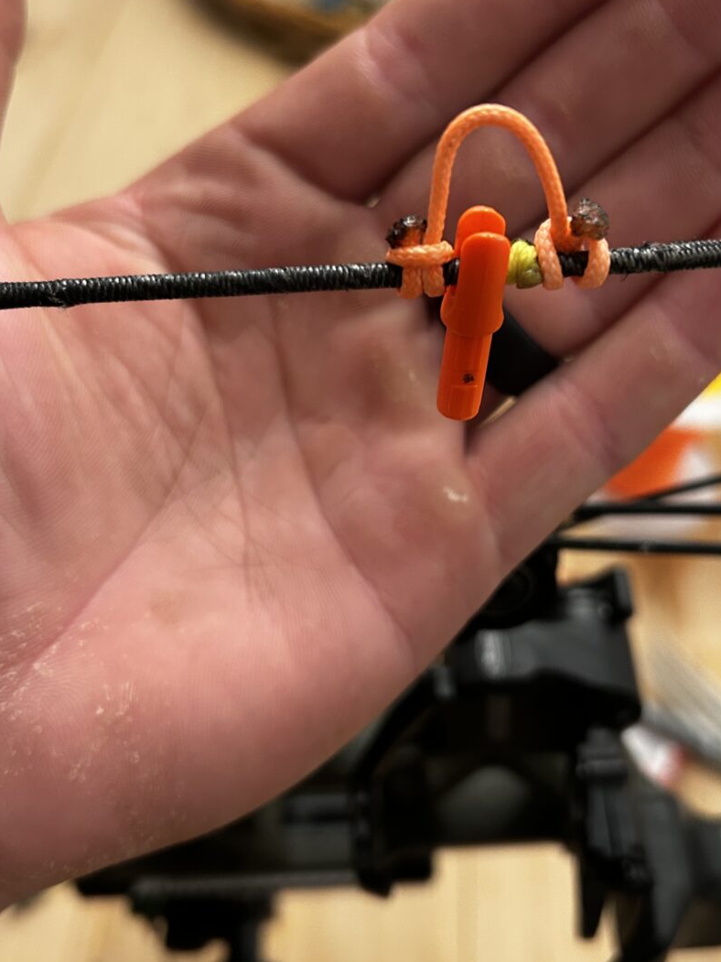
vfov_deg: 48.9
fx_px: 1056
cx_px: 407
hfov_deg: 37.7
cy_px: 445
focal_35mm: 38
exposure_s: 1/60
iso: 320
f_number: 1.5
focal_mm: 5.7
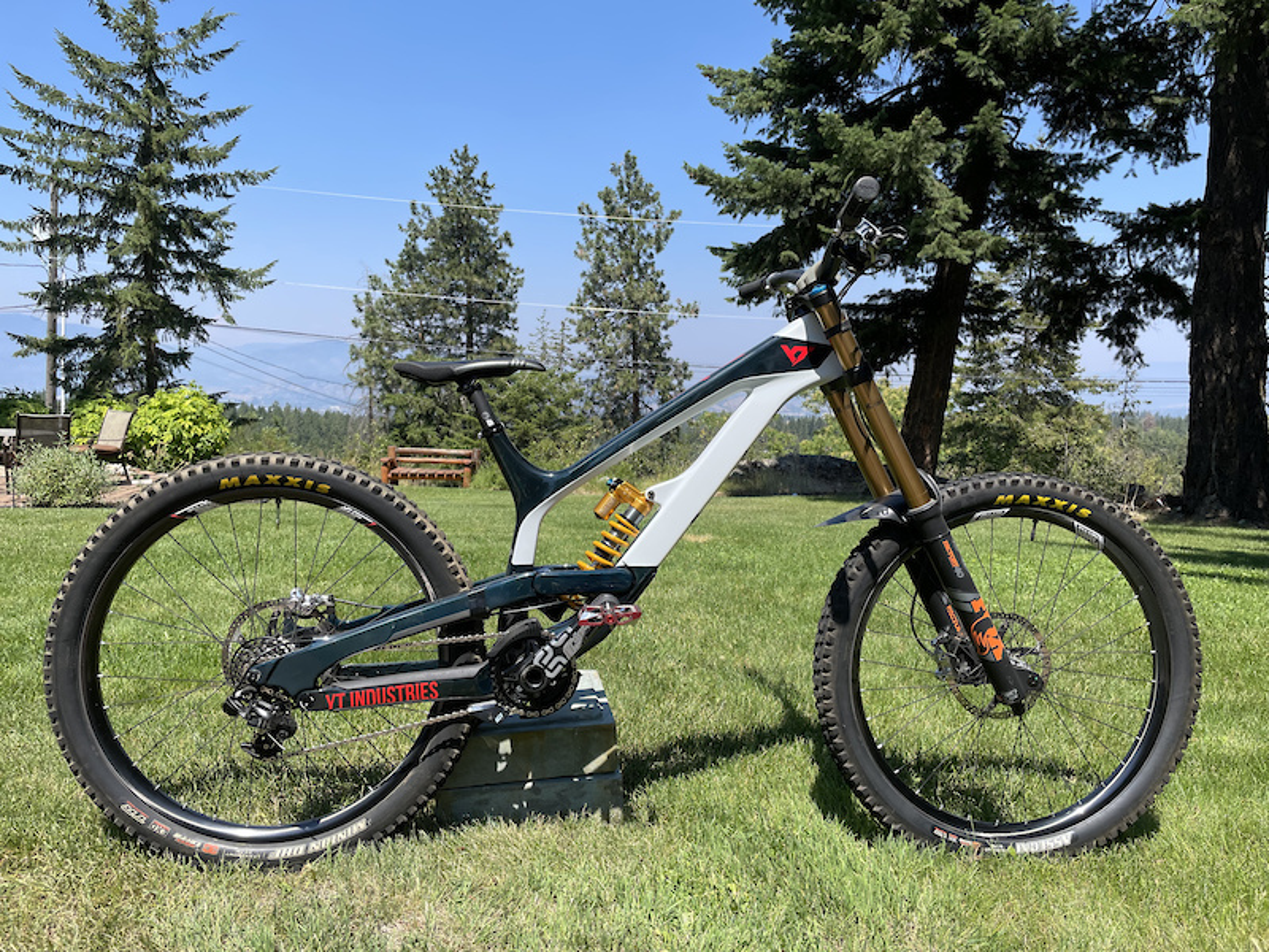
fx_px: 953
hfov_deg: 67.3
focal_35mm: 26
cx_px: 634
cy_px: 476
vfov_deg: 53.1
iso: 32
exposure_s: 1/2020
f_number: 1.6
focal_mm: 4.2
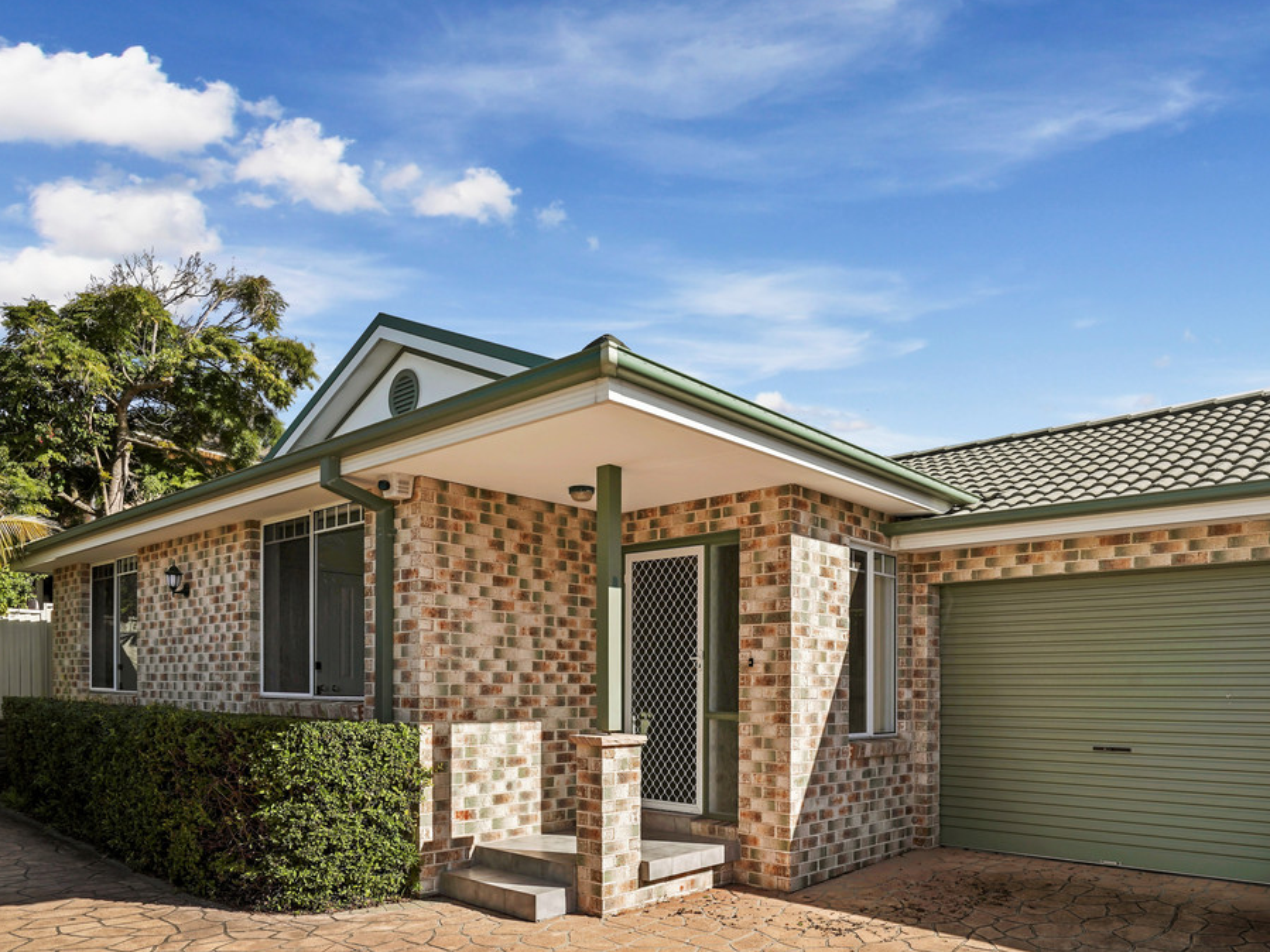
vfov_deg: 58.9
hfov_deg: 73.9
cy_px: 475
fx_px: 844
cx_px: 650
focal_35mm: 23
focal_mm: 21
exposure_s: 1/100
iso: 100
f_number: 8
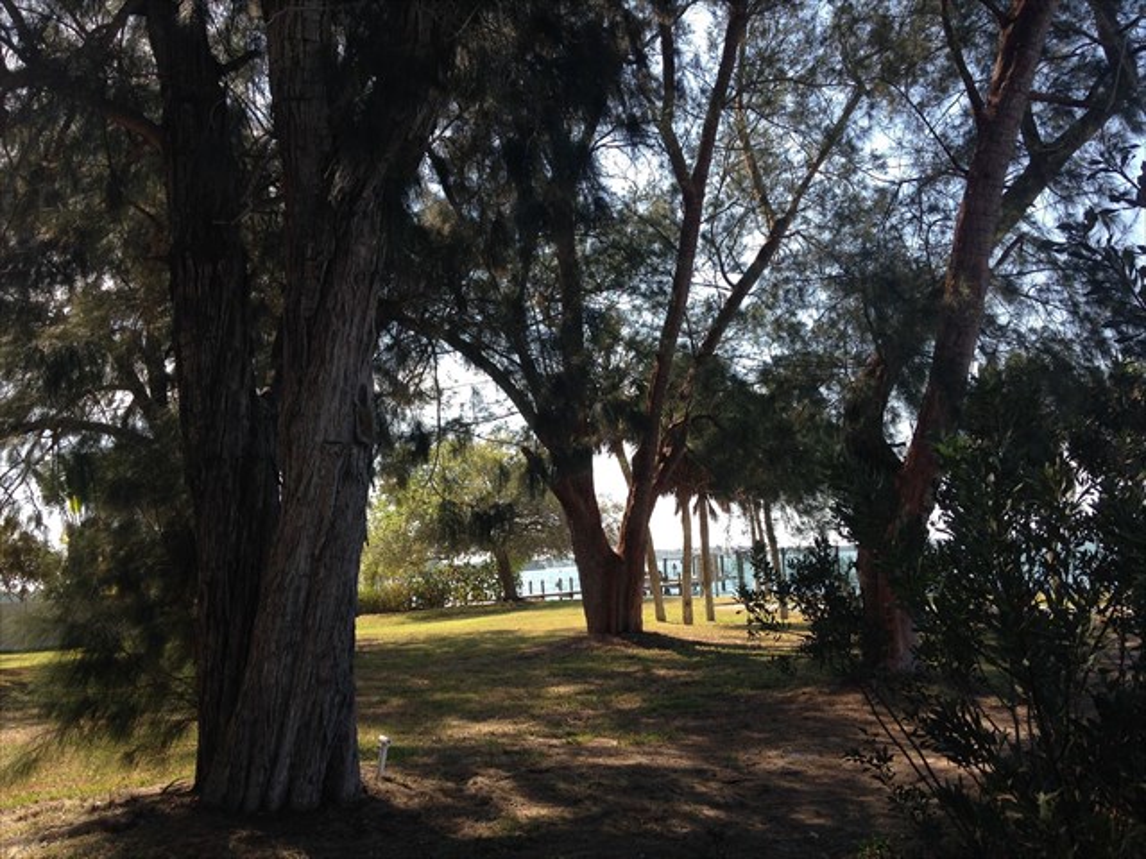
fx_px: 1093
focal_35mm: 33
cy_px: 430
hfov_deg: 55.4
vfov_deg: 42.9
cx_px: 573
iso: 50
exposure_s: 1/577
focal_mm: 4.12
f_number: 2.4
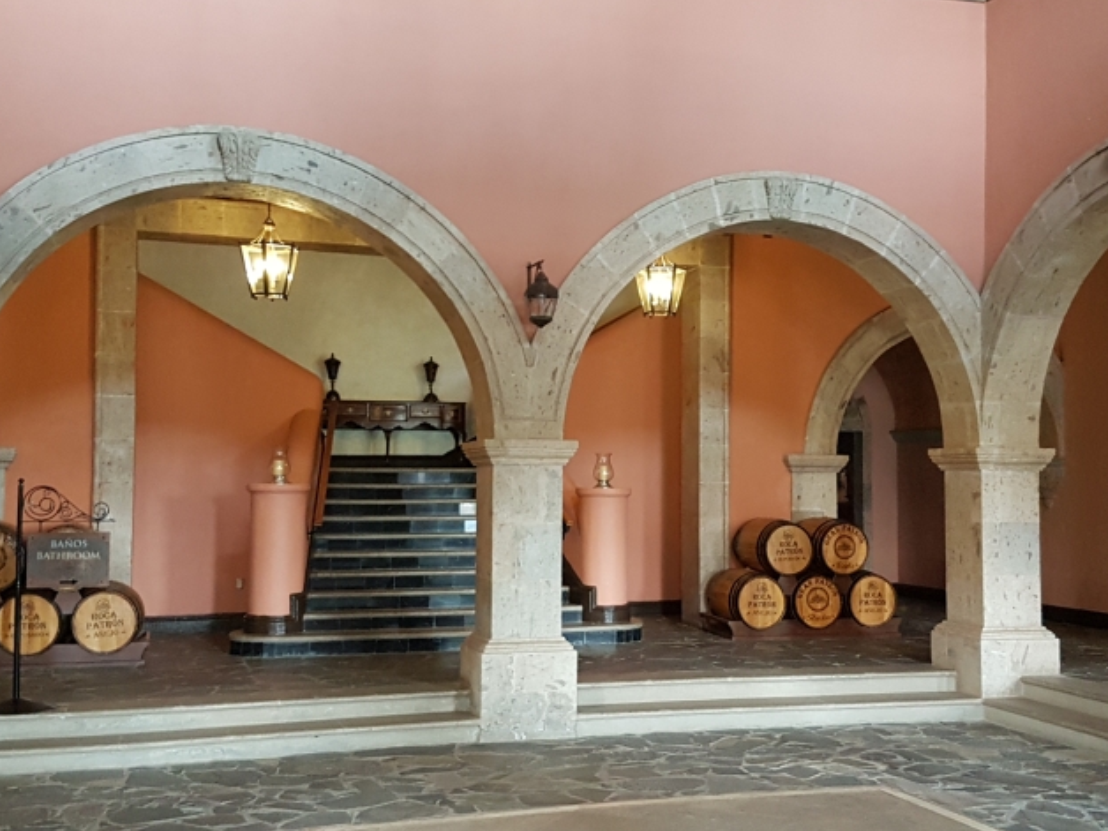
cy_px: 416
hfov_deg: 61.6
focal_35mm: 29
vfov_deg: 48.2
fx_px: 928
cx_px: 570
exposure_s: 1/24
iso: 250
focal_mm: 4.2
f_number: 1.7
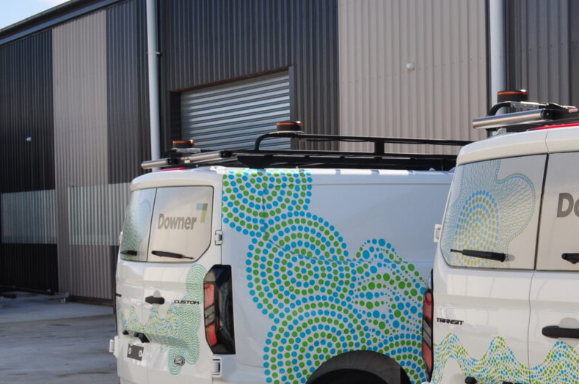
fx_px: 1173
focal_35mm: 73
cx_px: 619
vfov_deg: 18.5
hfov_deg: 25.9
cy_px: 288
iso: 200
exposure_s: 1/320
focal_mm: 20
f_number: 10
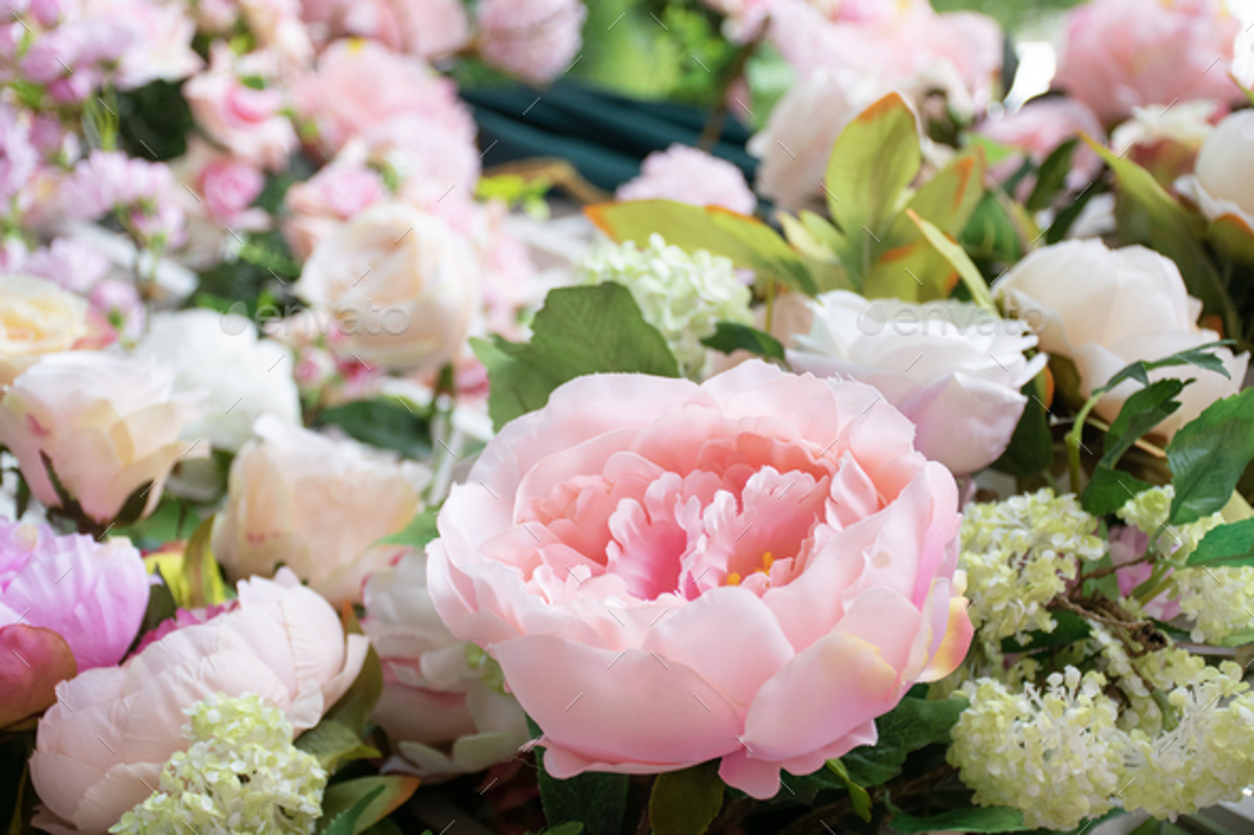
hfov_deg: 33.4
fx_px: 2089
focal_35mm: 60
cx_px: 627
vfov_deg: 22.6
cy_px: 418
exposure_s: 1/400
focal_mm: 40
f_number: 5
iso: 200
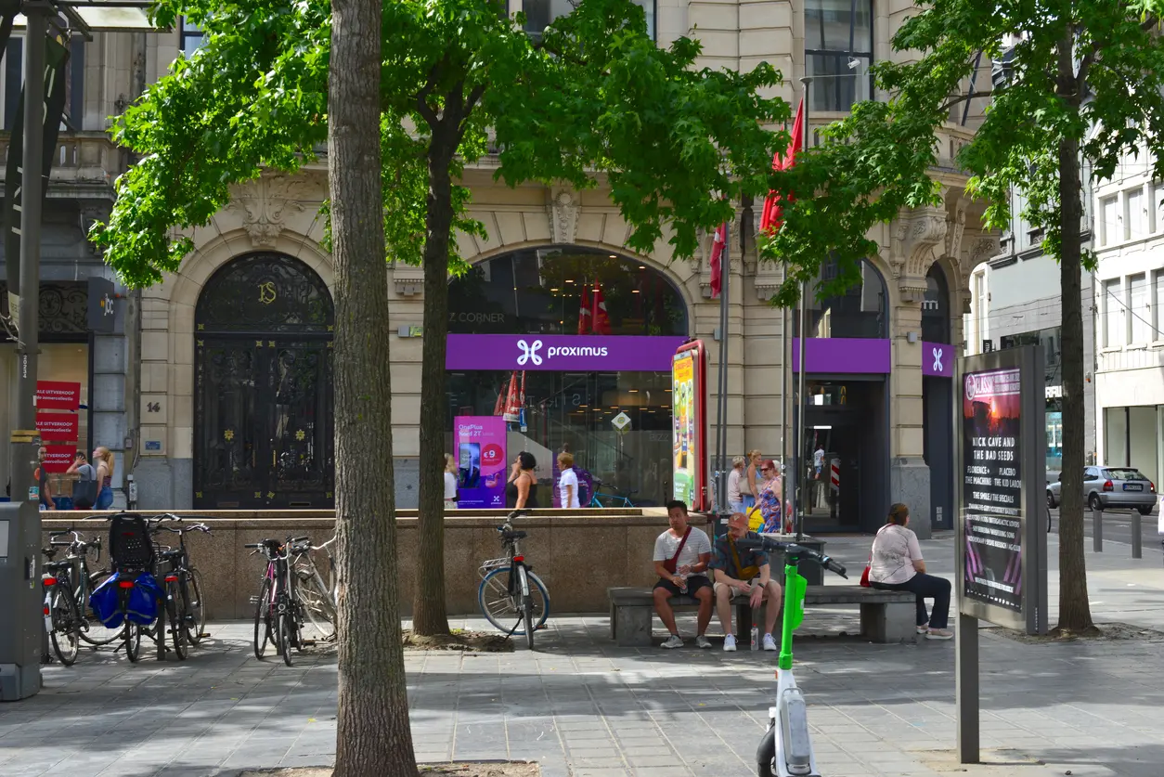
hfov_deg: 43.6
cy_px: 388
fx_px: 1455
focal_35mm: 45
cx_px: 582
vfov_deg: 29.9
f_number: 9.5
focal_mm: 45
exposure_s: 1/80
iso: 100
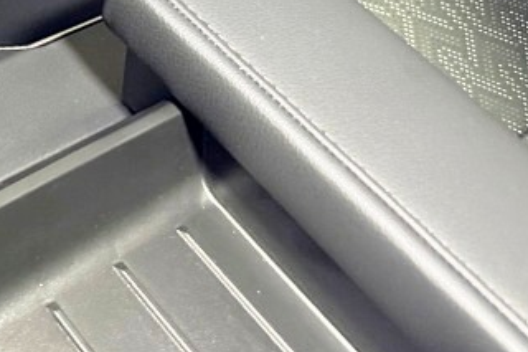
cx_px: -219
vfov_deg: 15.6
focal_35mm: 80
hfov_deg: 21.9
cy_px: -185
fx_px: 1173
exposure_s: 1/30
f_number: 1.78
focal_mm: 6.86
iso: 1000
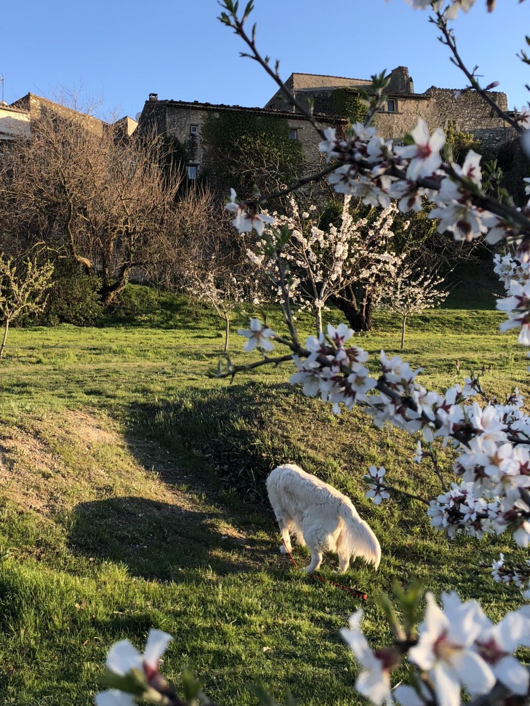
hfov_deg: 33.9
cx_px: 154
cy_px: 236
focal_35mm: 42
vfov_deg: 44.2
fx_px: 857
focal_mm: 3.99
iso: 20
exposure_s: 1/417
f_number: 1.8
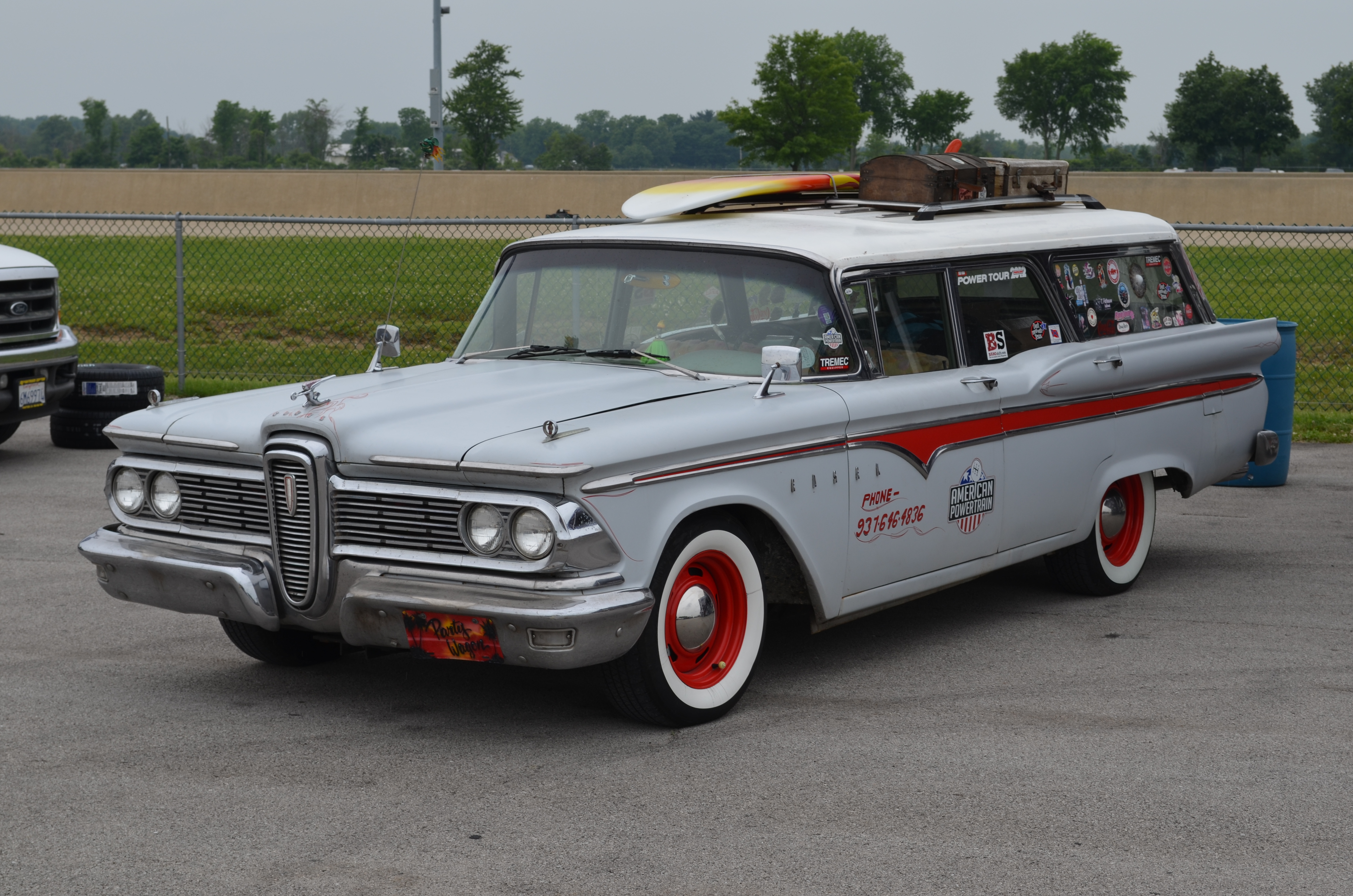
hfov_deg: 29.9
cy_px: 448
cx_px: 676
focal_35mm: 68
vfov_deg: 20.1
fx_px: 2532
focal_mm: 45
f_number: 8
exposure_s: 1/250
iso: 110
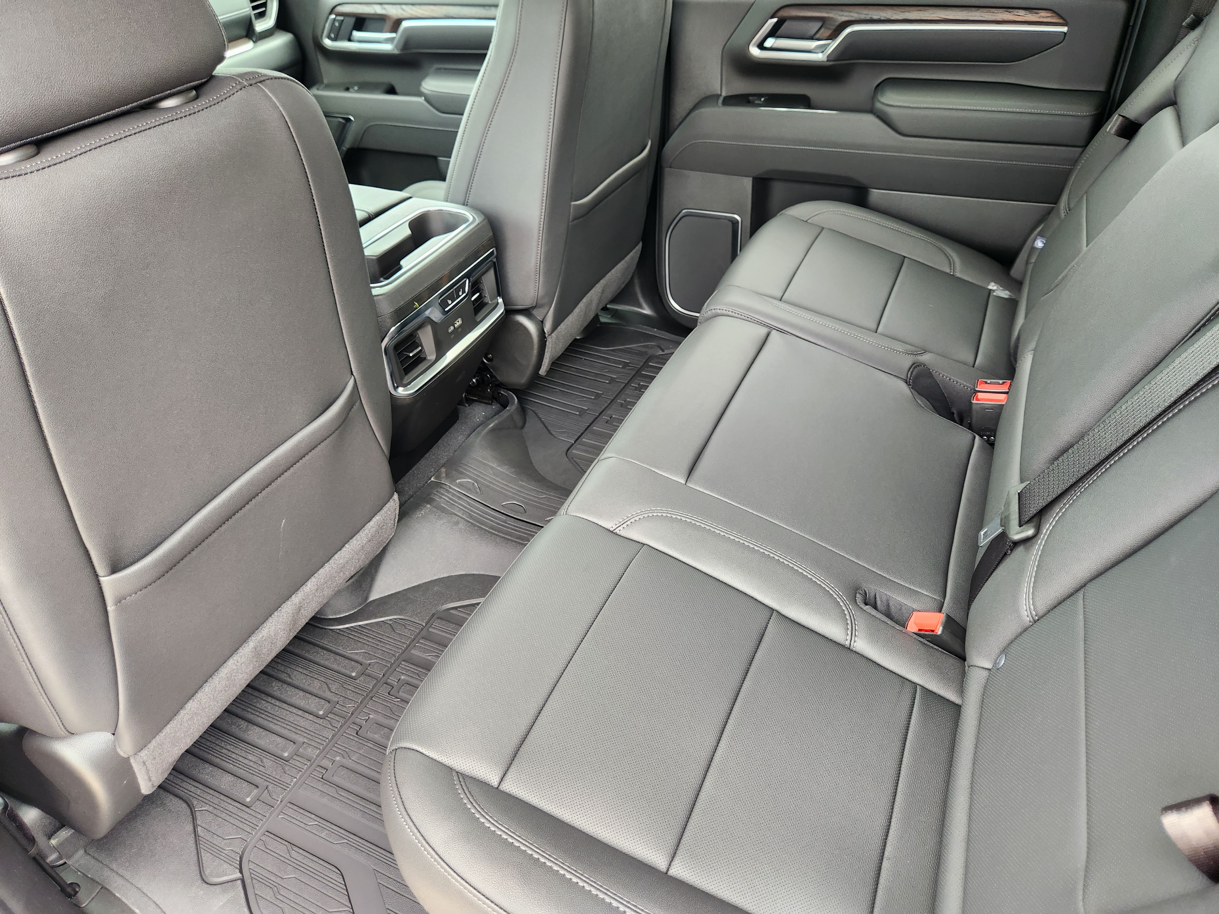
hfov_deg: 73.9
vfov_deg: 58.9
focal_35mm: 23
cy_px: 457
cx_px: 610
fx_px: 810
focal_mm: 5.4
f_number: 1.8
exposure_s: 1/120
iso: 160
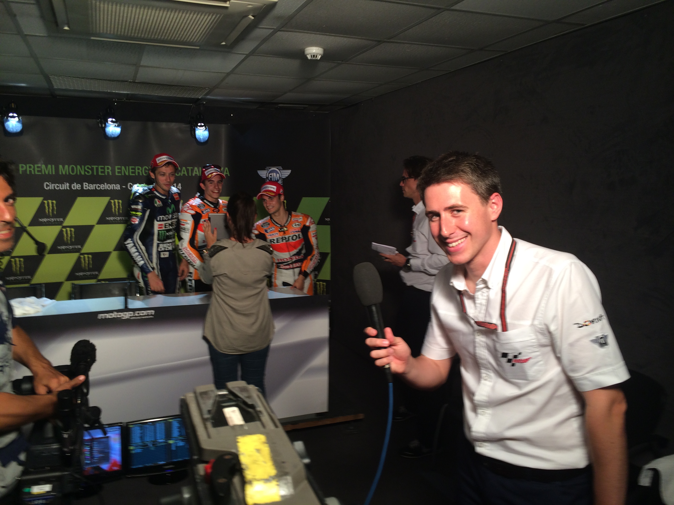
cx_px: 337
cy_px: 252
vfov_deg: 46.8
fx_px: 584
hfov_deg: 60.0
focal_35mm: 30
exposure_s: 1/60
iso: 50
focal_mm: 4.12
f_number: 2.2
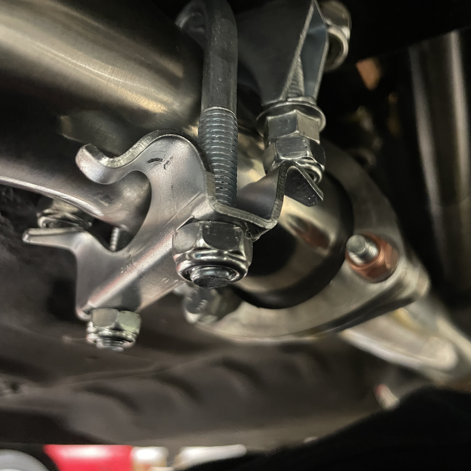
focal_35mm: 31
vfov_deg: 52.5
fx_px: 477
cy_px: 236
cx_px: 300
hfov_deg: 51.9
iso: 1000
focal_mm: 4.2
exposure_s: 1/30
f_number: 1.6
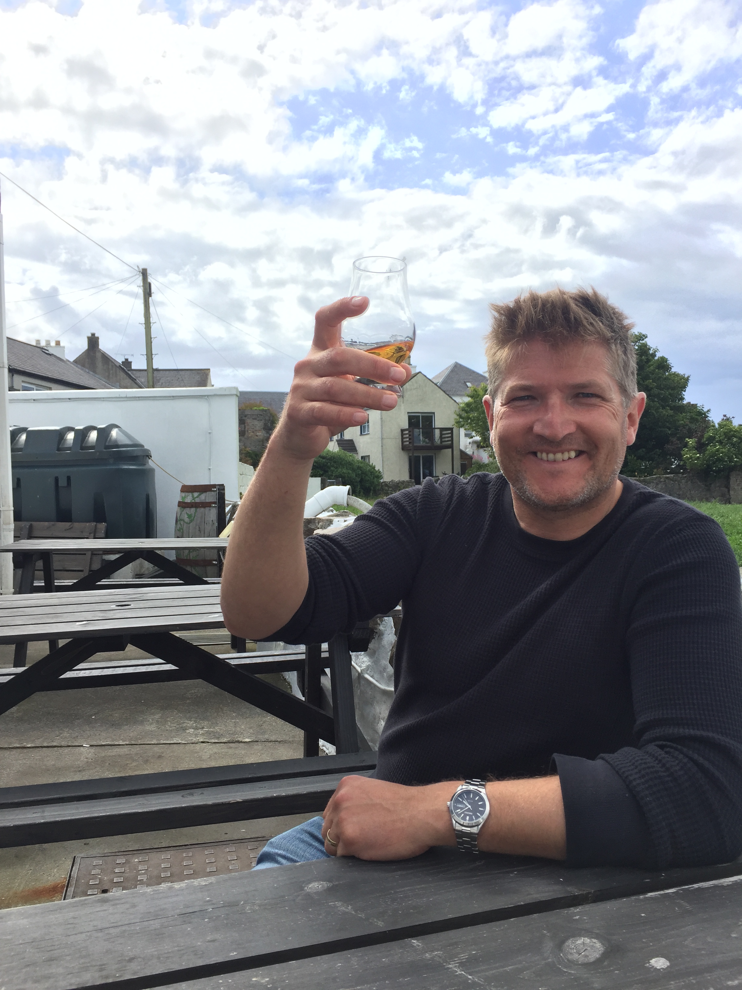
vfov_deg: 61.7
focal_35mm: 29
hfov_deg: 48.2
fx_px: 829
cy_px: 495
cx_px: 371
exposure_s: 1/1522
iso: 32
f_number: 2.2
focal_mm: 4.15
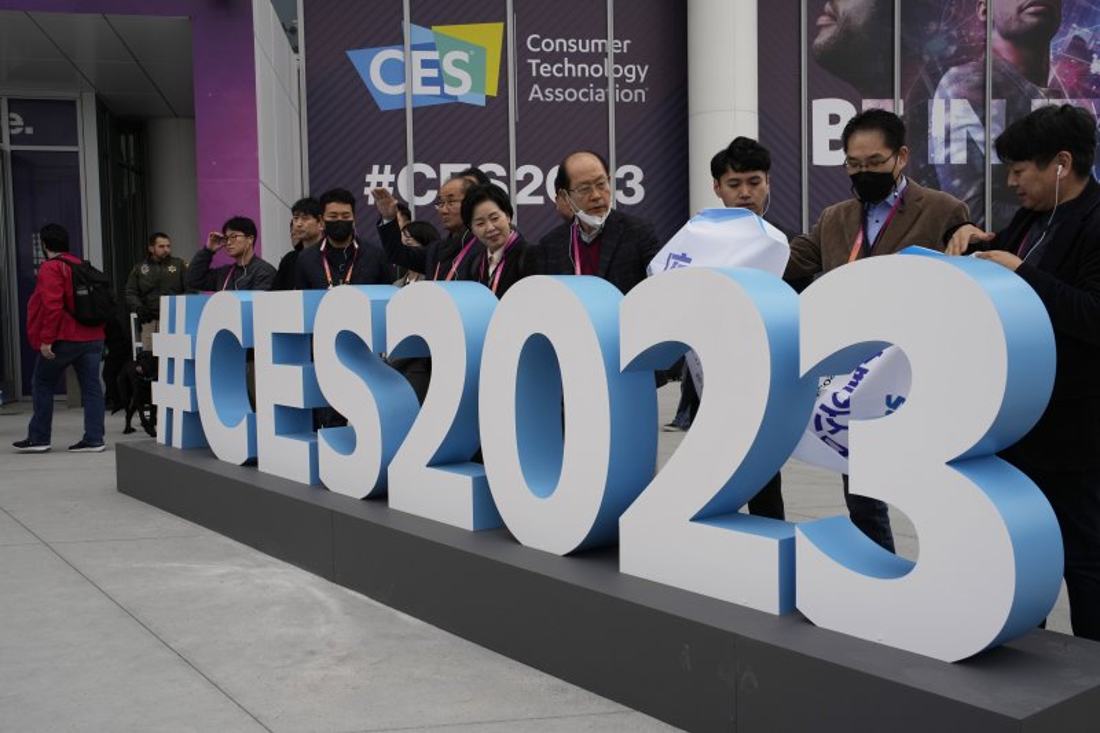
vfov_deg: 37.8
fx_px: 1069
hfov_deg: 54.4
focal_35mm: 35
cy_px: 366
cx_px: 550
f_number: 9
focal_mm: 35
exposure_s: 1/500
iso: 640
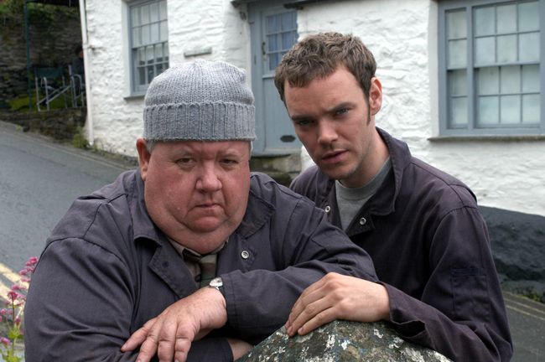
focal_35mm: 60
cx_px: 272
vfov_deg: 22.6
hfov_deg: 33.4
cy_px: 181
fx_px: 907
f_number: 9
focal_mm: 40
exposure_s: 1/320
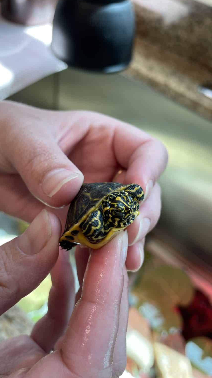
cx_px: 111
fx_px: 290
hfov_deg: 40.2
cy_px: 191
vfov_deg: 66.1
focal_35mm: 29
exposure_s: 1/120
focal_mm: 4.2
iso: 50
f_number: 1.6
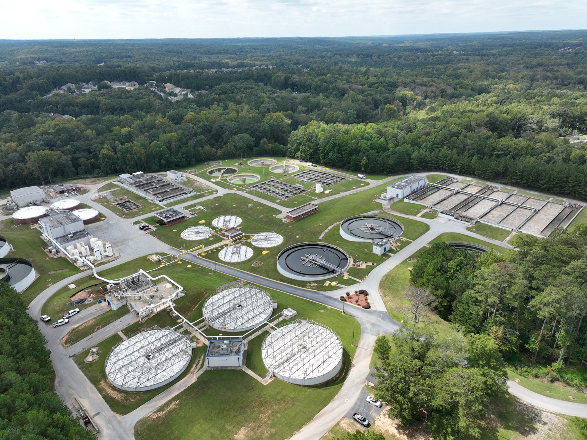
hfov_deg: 71.6
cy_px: 220
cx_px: 294
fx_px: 407
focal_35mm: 24
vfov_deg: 56.8
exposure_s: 1/400
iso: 100
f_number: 5
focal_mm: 12.29
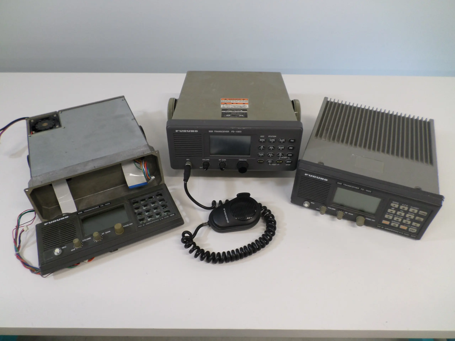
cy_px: 170
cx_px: 228
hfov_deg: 69.4
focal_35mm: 25
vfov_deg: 54.9
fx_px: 329
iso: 100
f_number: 2.5
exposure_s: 1/30
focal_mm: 4.5
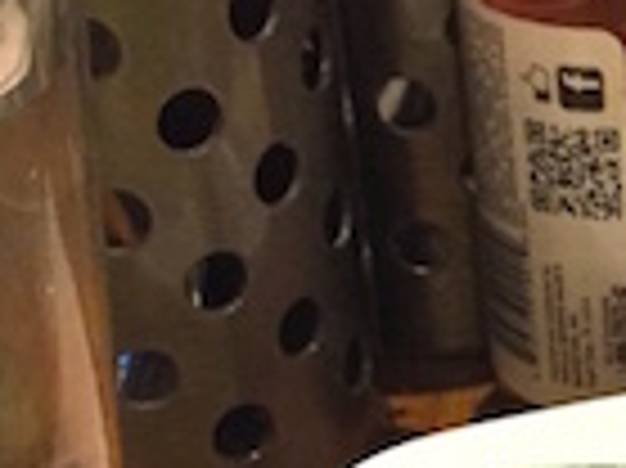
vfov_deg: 9.9
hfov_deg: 12.8
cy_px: 686
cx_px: 973
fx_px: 2638
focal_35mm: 146
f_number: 2.2
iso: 200
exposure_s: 1/30
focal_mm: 4.15
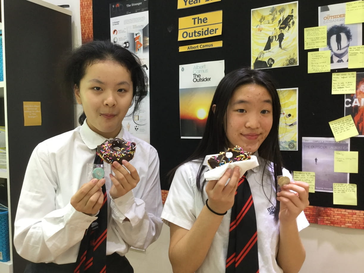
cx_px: 182
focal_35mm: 31
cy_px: 136
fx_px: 326
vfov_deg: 45.4
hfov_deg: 58.4
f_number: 2.4
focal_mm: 3.3
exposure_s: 1/33
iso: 80
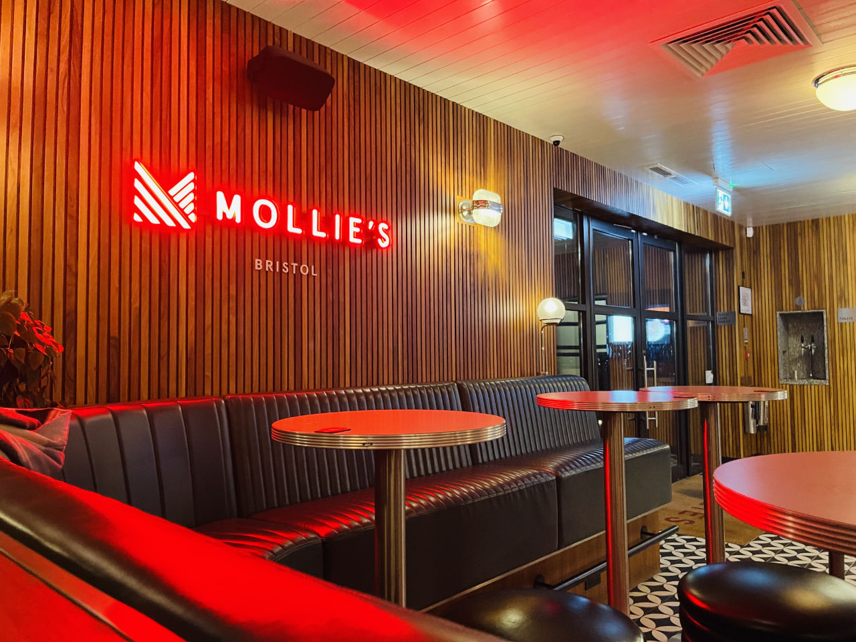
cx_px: 428
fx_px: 618
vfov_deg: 54.9
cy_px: 321
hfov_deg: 69.4
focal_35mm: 25
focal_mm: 5.1
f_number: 1.6
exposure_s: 1/26
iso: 800
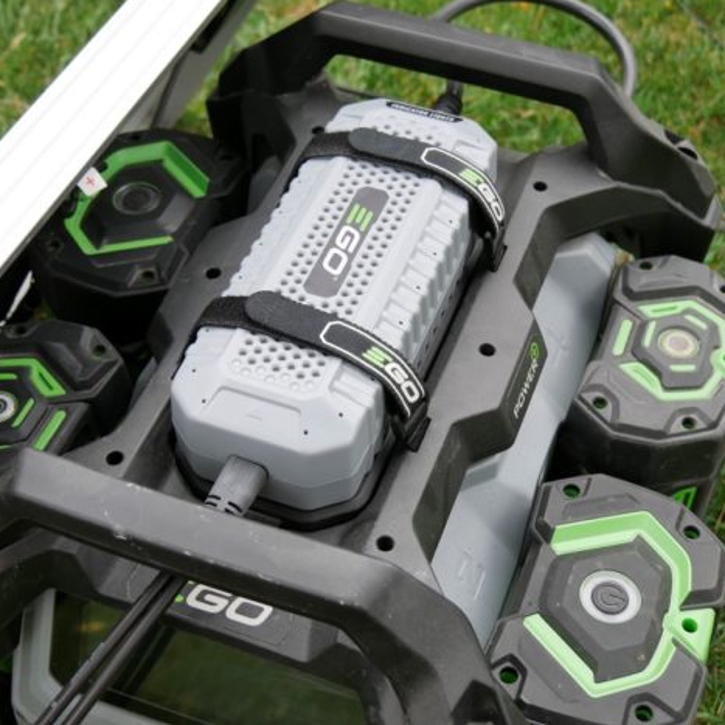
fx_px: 1351
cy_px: 362
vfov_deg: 30.0
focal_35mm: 57
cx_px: 364
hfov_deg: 30.0
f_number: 4.1
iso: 200
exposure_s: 1/125
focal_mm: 24
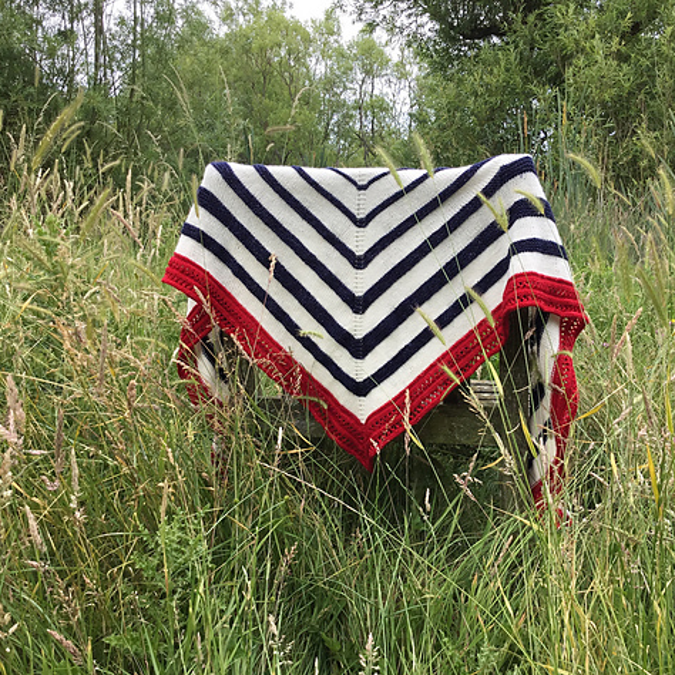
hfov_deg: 44.9
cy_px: 338
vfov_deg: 44.9
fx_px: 816
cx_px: 366
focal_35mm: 37
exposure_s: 1/397
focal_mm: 3.3
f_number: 2.4
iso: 25
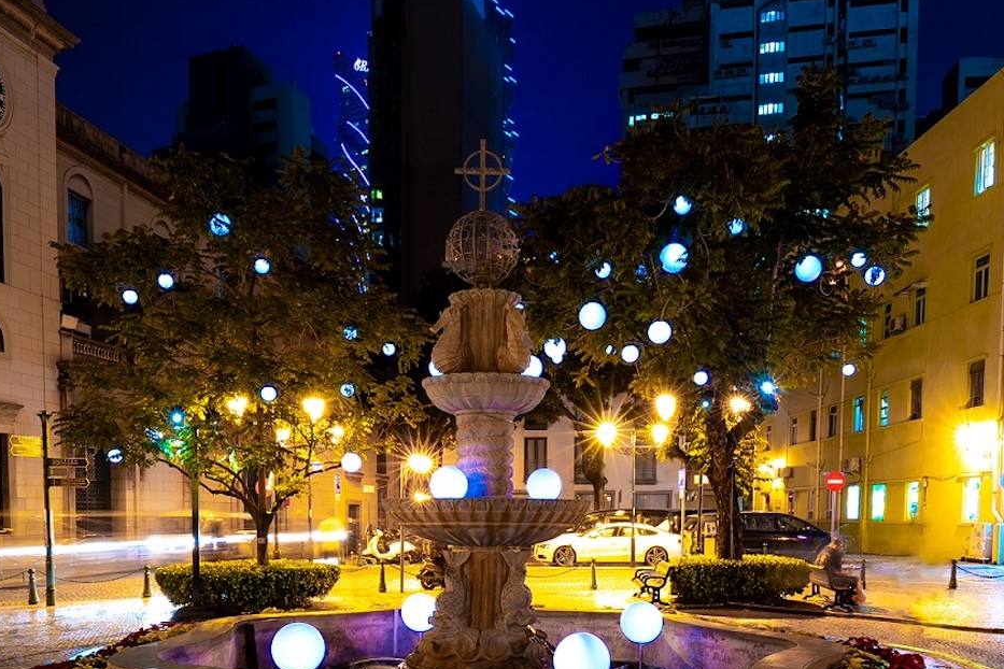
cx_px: 496
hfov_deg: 61.9
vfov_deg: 41.0
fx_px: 837
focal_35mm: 30
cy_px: 574
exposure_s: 13
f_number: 11
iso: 100
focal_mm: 14
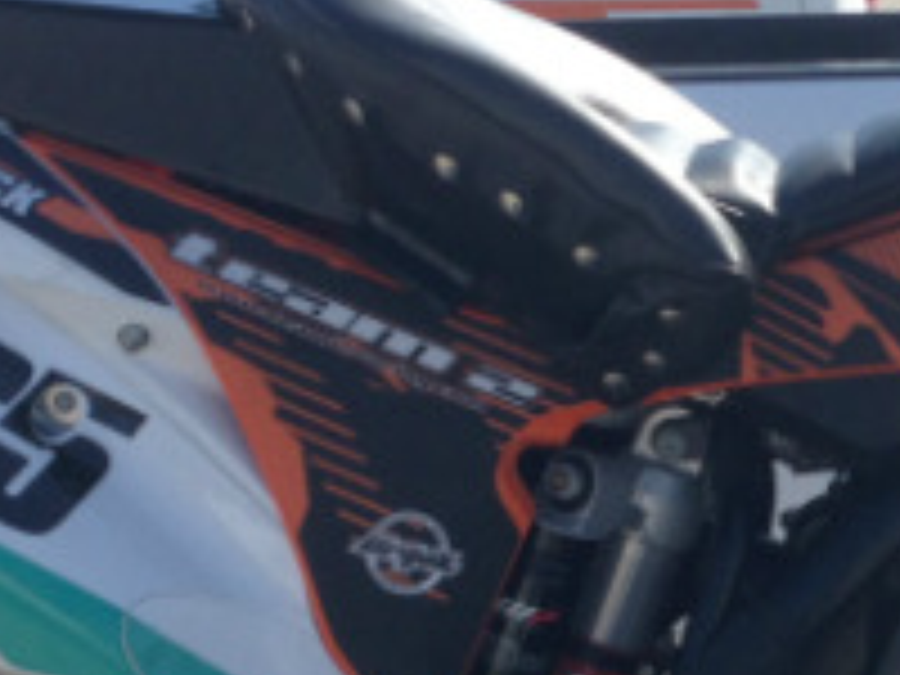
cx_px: 814
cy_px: 655
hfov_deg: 15.1
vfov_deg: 11.4
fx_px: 3354
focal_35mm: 129
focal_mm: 4.13
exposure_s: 1/1232
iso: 50
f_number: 2.4
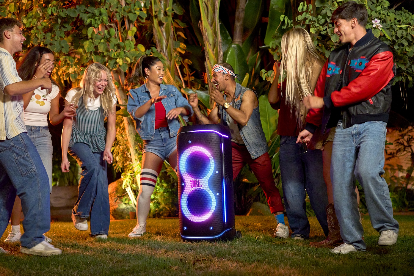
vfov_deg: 24.6
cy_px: 138
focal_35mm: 55
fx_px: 632
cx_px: 207
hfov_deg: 36.2
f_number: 2.8
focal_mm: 55
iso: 3200
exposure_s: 1/125
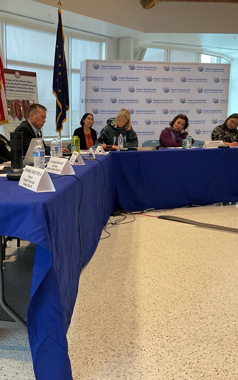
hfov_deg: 29.9
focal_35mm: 42
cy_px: 192
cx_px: 52
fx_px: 436
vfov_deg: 47.2
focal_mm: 3
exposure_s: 1/60
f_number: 1.8
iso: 125
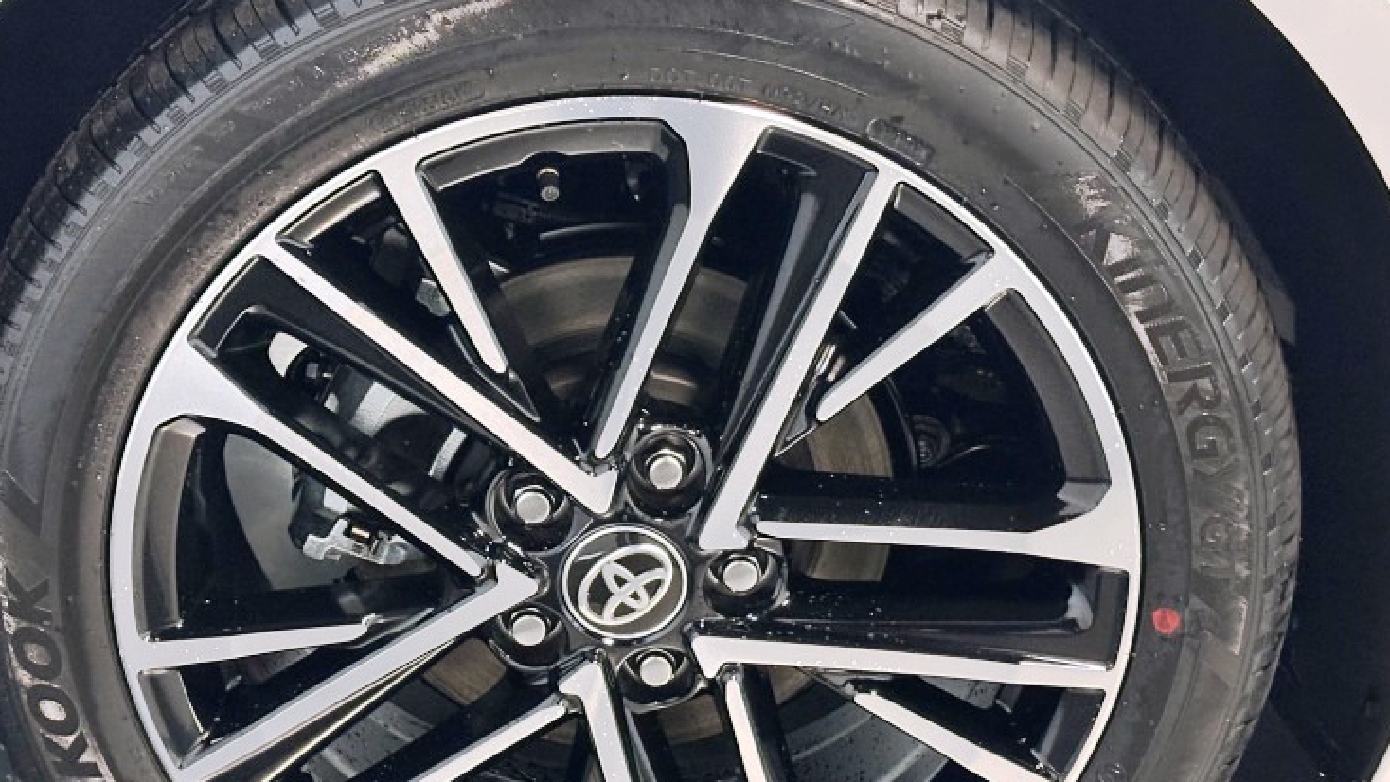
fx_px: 2691
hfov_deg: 28.9
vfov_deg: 16.5
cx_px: 612
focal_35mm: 73
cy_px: 538
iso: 640
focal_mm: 6.86
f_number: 1.78
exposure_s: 1/30
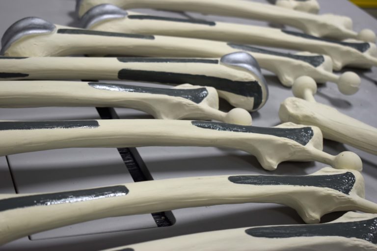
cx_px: 188
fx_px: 707
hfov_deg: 29.9
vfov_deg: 20.2
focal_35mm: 68
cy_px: 126
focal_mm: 45
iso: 400
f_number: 5
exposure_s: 1/60
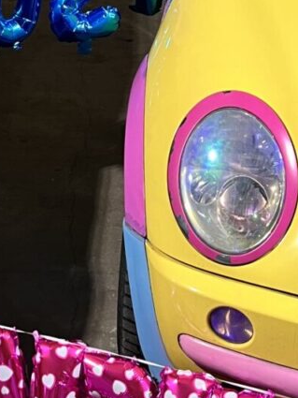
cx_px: 62
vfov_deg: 20.8
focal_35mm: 94
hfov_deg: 15.6
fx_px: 1078
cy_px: 133
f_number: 1.5
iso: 125
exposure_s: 1/50
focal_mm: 5.7
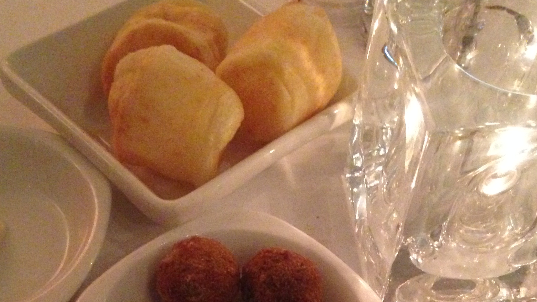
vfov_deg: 20.4
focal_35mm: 56
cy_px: 337
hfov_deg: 37.2
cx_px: 264
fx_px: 797
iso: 800
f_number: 2.4
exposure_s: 1/15
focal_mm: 4.12
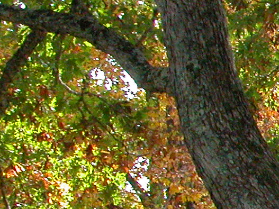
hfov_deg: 8.9
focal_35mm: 204
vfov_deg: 7.2
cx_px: 648
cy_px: 230
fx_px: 1644
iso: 400
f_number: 5.2
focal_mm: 10.7
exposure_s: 1/250
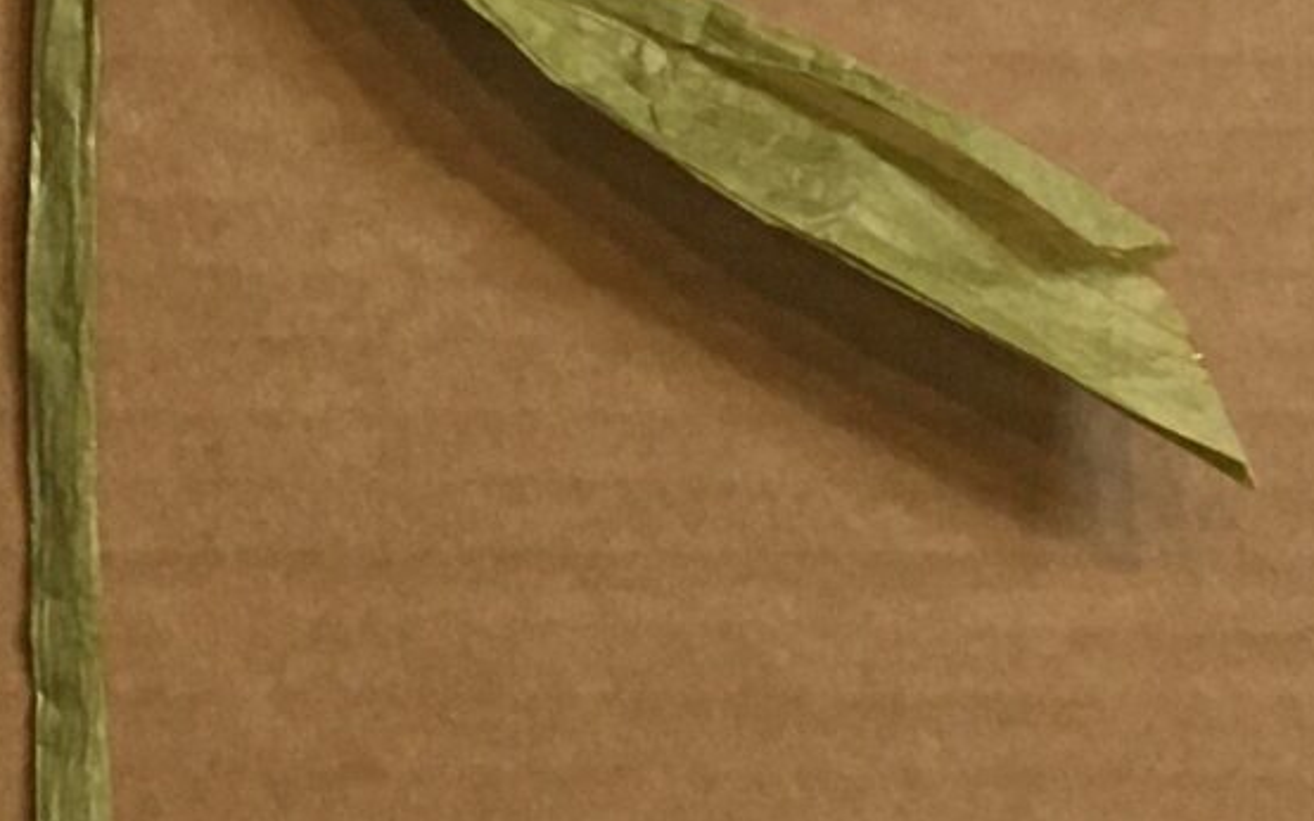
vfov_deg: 9.2
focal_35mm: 142
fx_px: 5084
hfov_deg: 14.7
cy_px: 126
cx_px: 401
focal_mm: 4.15
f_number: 2.2
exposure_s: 1/20
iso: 200
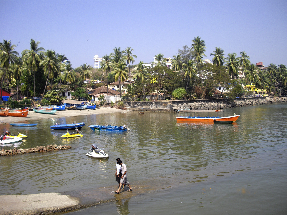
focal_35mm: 38
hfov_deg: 49.0
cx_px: 144
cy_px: 108
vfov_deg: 37.7
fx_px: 315
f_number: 8
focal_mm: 7.9
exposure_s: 1/100
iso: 64
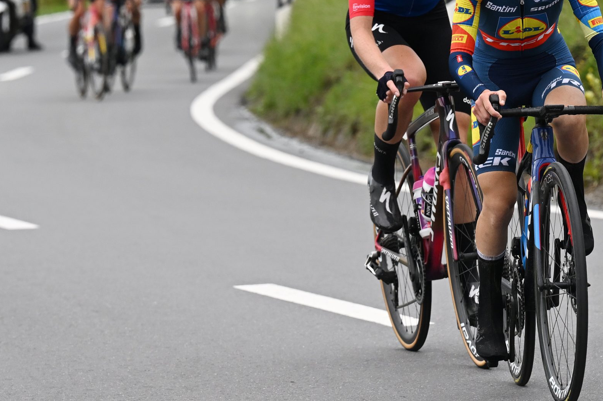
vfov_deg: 3.6
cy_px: 115
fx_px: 6312
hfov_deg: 5.5
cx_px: 408
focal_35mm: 377
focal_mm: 155
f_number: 5
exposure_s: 1/1250
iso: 400
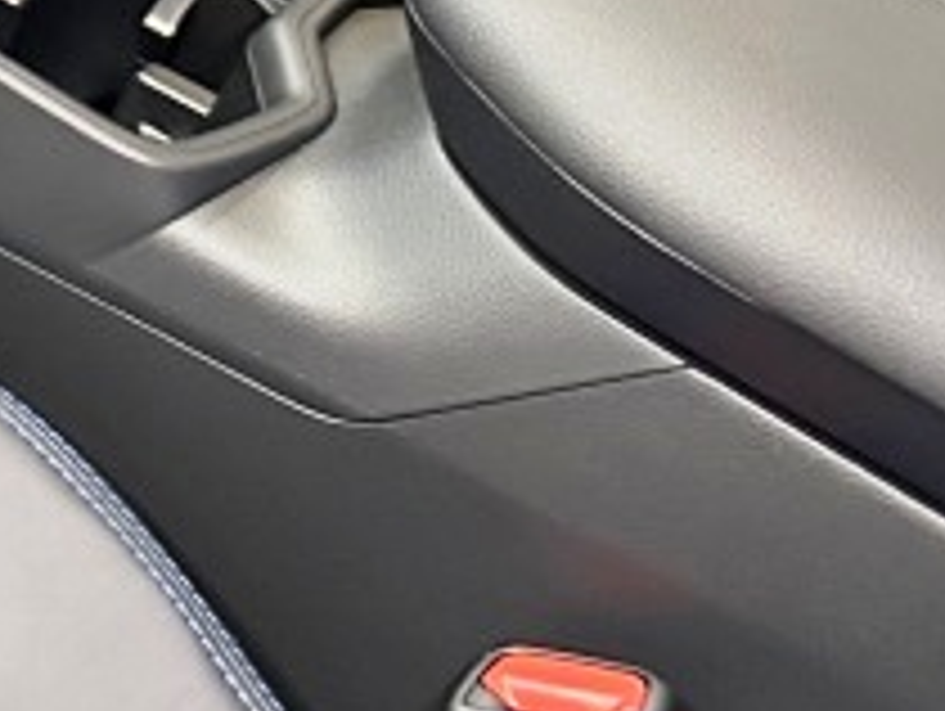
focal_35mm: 117
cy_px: -418
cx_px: -1107
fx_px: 3198
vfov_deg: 12.0
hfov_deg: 13.6
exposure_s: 1/30
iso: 800
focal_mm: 6.86
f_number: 1.78
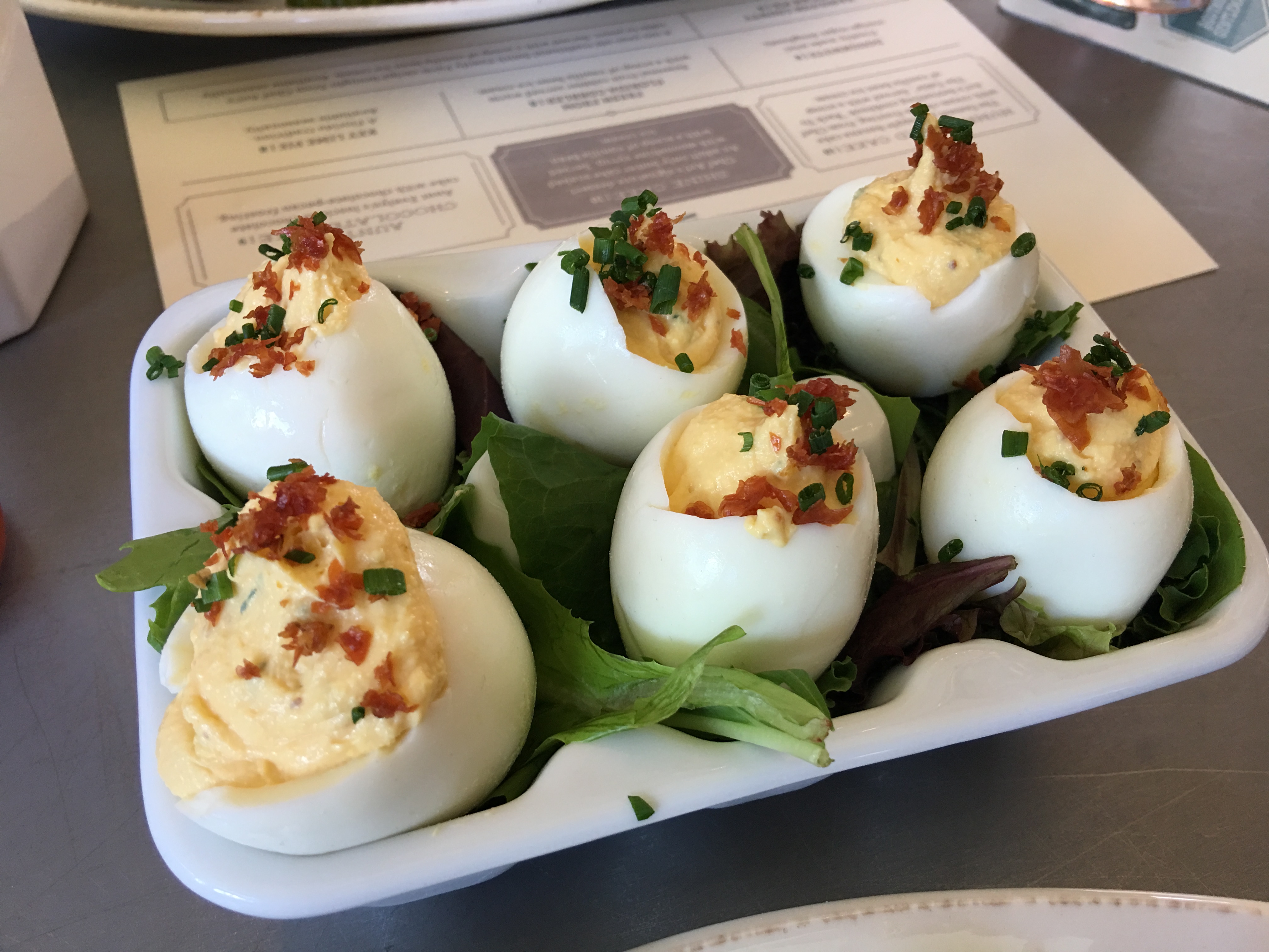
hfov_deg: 61.7
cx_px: 634
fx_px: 1063
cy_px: 476
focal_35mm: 29
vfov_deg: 48.2
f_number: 2.2
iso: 40
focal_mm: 4.15
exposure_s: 1/30
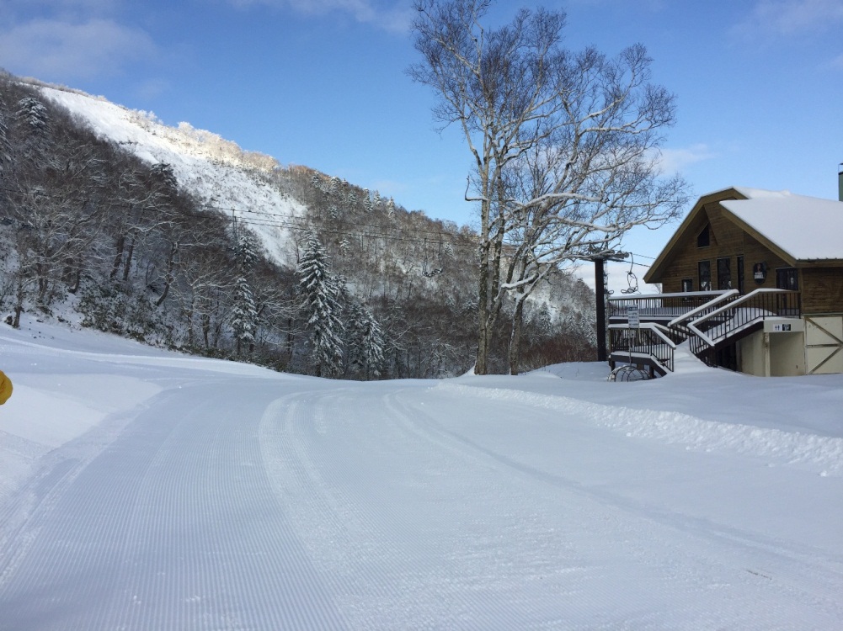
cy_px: 316
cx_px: 422
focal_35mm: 29
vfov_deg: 48.2
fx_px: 706
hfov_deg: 61.7
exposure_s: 1/2639
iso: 32
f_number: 2.2
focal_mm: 4.15
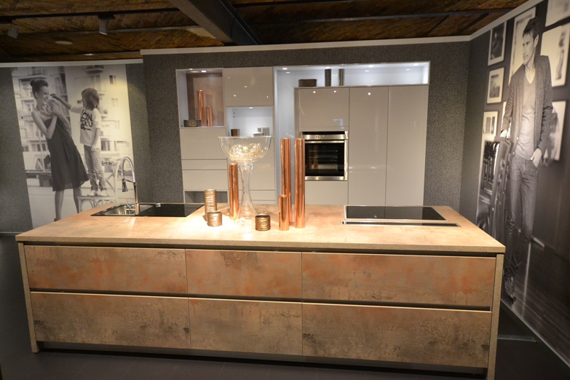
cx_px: 285
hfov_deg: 73.7
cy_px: 190
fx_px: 380
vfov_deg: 53.1
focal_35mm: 24
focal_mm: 16
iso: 2000
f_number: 5
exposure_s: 1/60
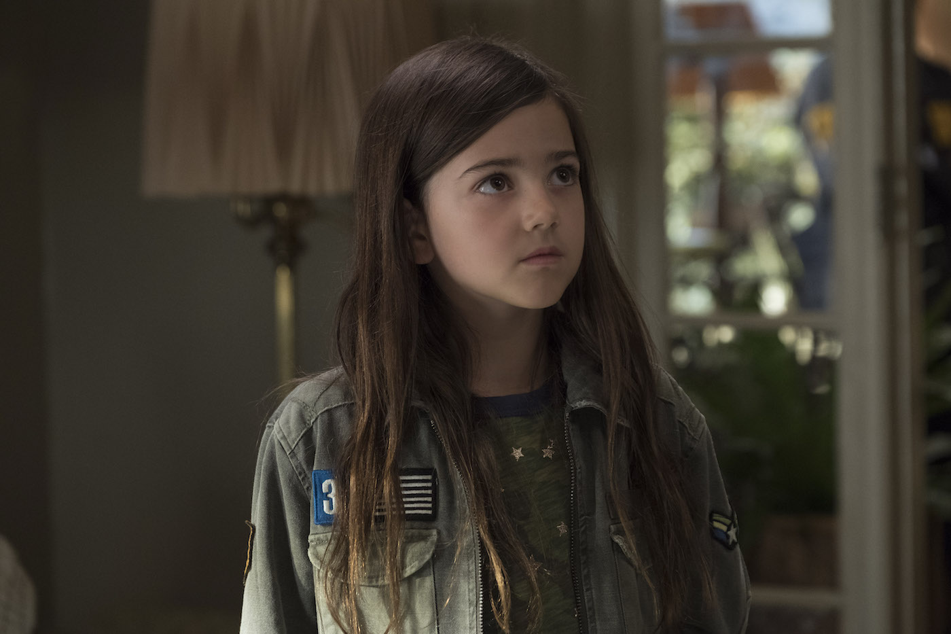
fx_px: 3328
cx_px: 476
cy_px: 317
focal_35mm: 126
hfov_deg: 16.3
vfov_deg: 10.9
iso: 3200
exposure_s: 1/200
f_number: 3.6
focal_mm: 83.8
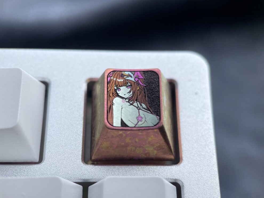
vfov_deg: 53.1
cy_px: 99
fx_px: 198
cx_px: 132
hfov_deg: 67.3
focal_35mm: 26
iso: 32
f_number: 1.6
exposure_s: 1/910
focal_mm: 4.2
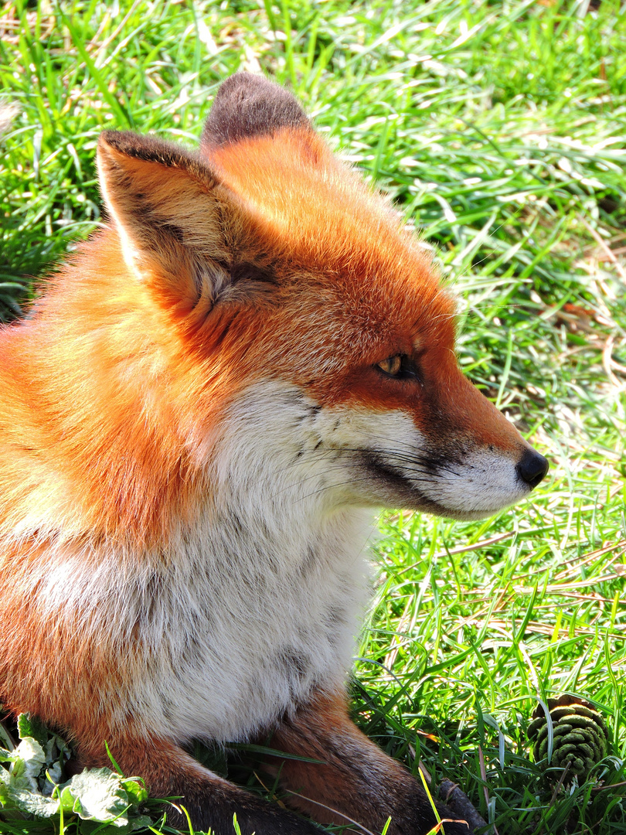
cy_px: 418
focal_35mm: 500
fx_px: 12056
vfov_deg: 4.0
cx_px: 313
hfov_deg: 3.0
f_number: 5.6
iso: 100
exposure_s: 1/80
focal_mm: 89.6
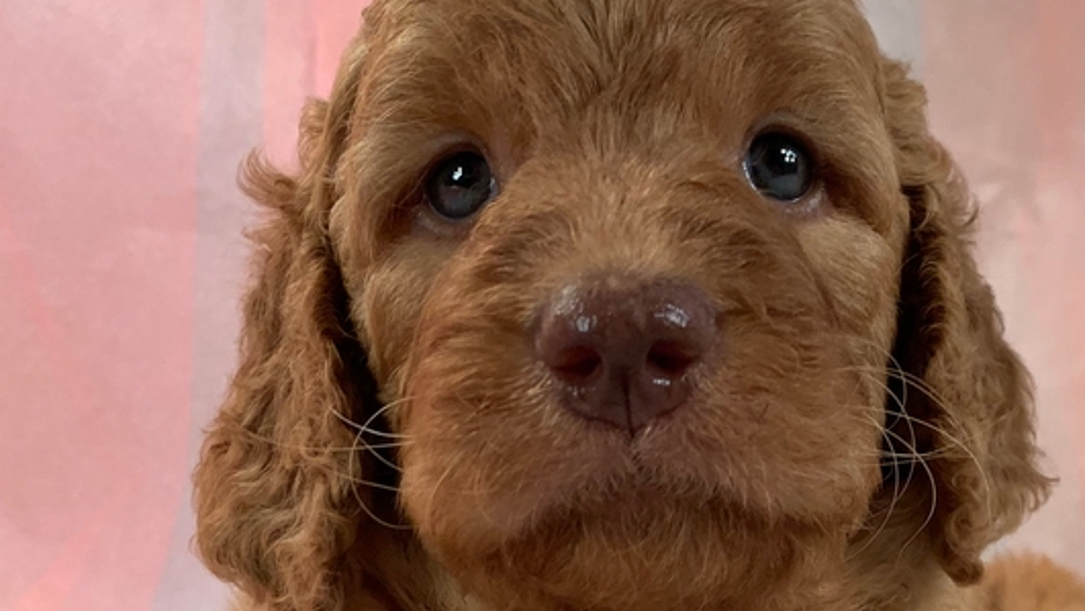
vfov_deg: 18.3
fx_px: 1842
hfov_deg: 32.6
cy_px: 613
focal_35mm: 64
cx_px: 703
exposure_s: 1/120
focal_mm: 4.25
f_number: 1.8
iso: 80
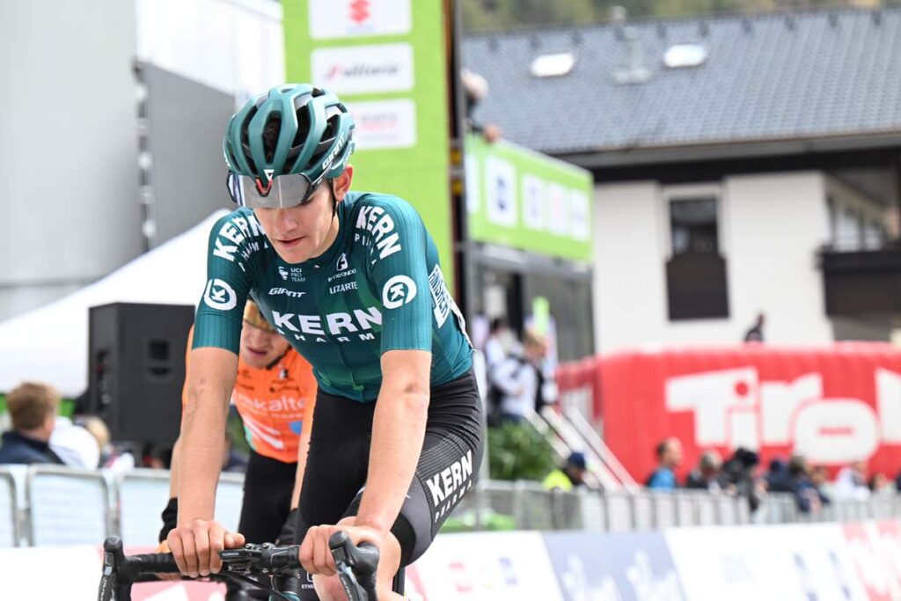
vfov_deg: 9.8
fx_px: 3504
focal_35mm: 140
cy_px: 300
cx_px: 450
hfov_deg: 14.7
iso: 900
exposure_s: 1/1000
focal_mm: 140
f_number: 5.6
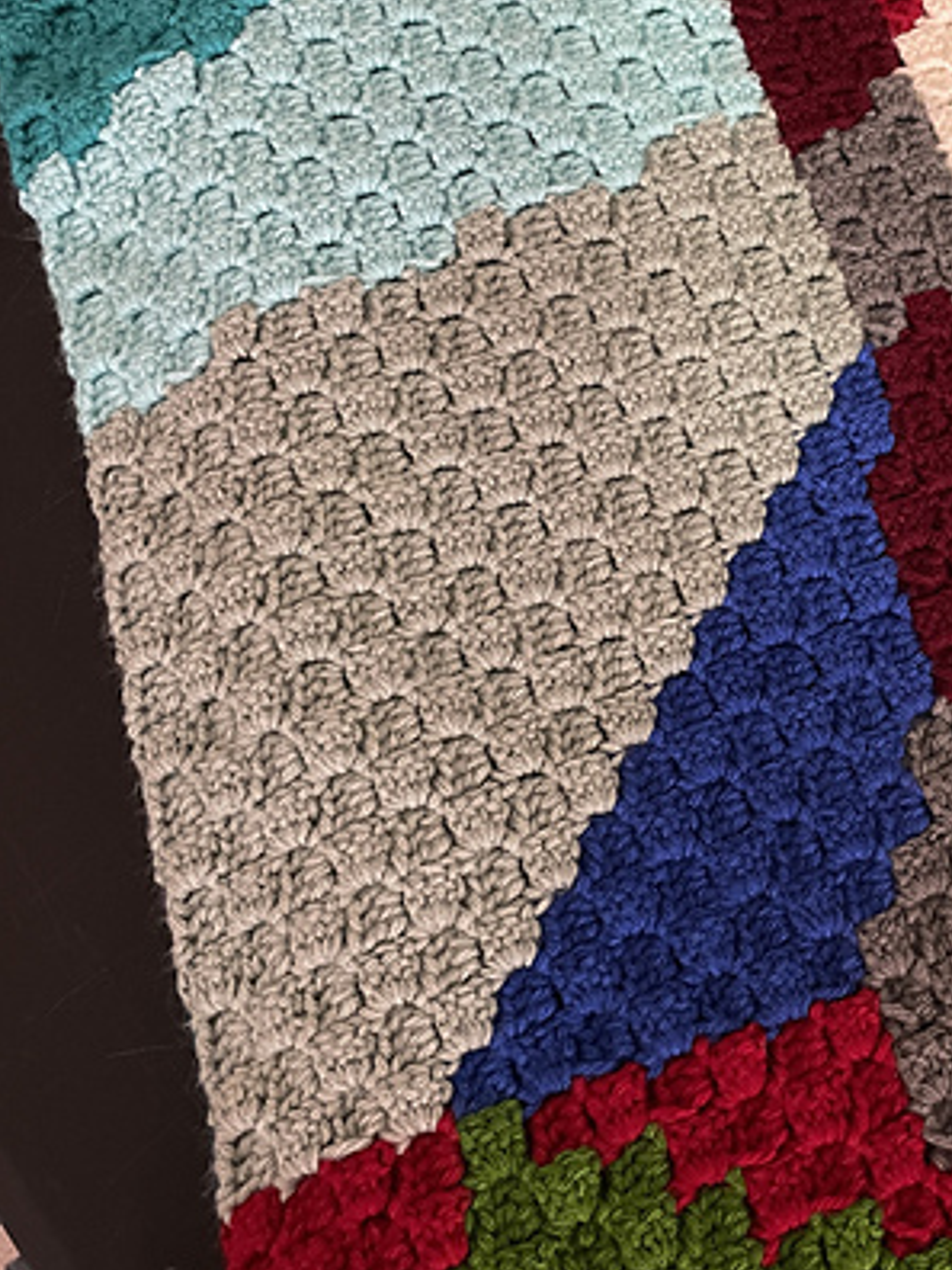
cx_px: 760
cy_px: 504
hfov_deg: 33.4
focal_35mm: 42
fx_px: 1540
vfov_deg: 44.5
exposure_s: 1/30
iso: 640
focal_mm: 4.2
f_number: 1.6
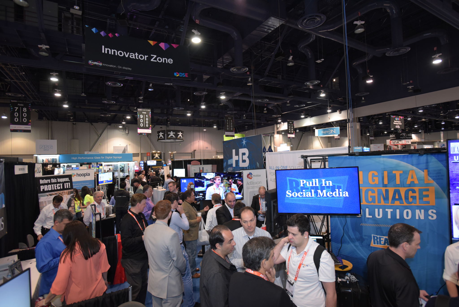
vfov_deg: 64.6
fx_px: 242
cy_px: 154
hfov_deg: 86.9
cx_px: 230
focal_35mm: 19
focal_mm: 19
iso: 2500
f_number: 4.5
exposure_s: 1/125
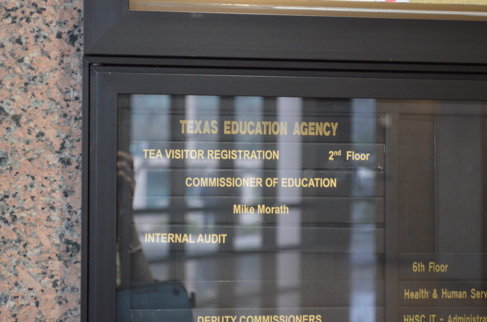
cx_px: 244
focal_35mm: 72
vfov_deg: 18.8
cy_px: 161
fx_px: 972
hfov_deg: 28.1
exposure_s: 1/30
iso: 2500
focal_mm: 48
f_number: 5.6
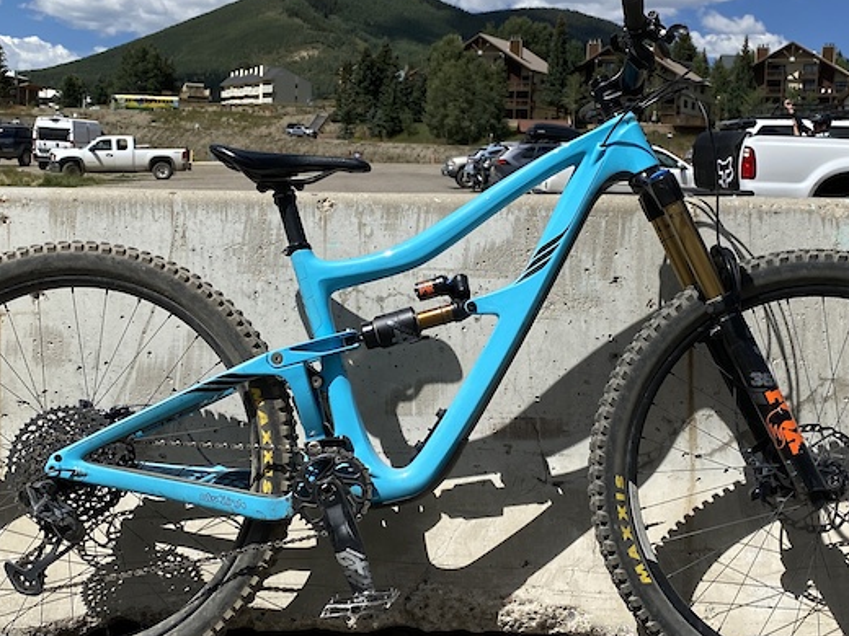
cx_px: 456
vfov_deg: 35.9
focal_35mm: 40
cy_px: 336
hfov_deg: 46.8
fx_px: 981
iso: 32
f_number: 1.8
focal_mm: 4.25
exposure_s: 1/5025
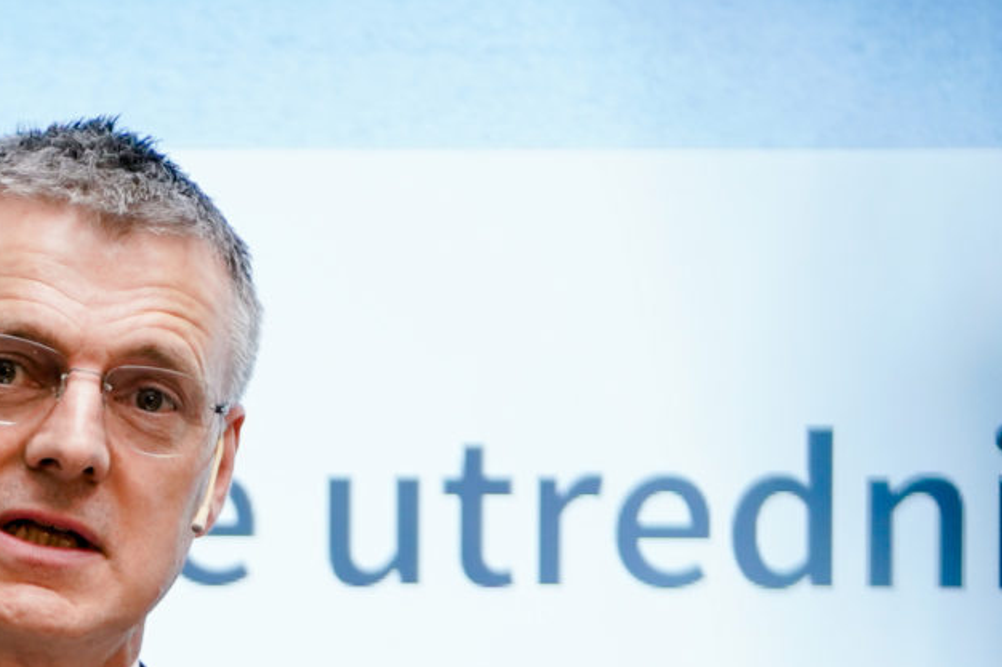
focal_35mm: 683
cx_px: -125
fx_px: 19004
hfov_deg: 3.0
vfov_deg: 2.0
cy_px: 837
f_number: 2.8
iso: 400
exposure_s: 1/250
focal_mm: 167
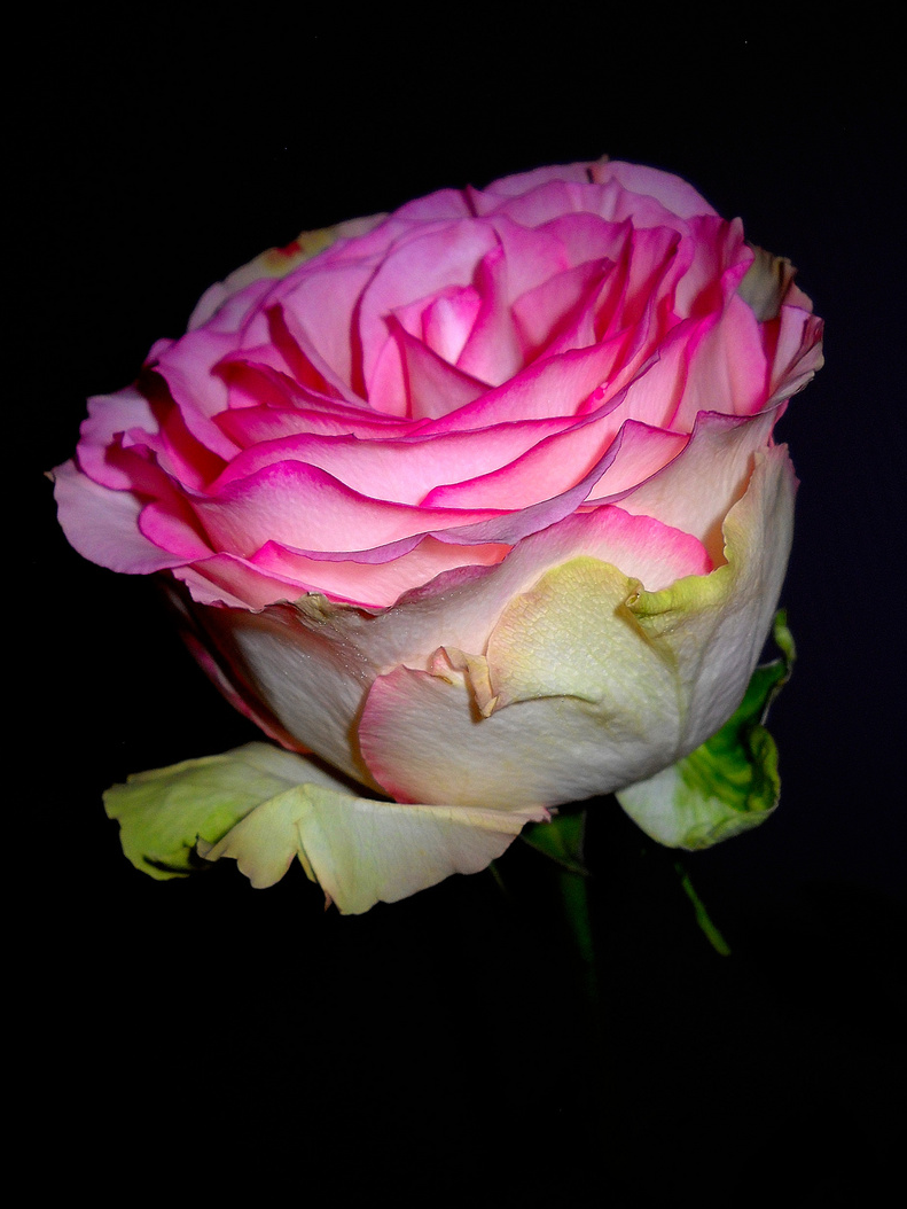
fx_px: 1467
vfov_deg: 44.8
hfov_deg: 34.4
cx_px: 451
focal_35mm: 42
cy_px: 607
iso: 64
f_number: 5.5
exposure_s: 1/30
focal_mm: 6.72
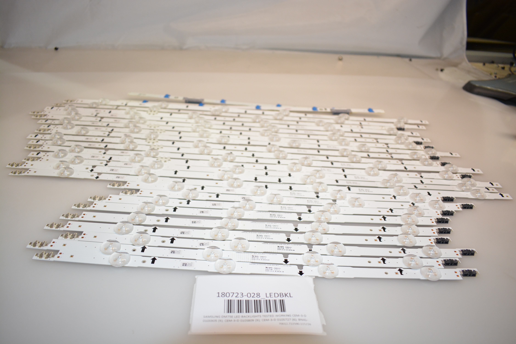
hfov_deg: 67.4
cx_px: 258
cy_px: 172
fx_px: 387
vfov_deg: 48.0
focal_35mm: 27
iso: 800
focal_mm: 18
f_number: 3.5
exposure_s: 1/200
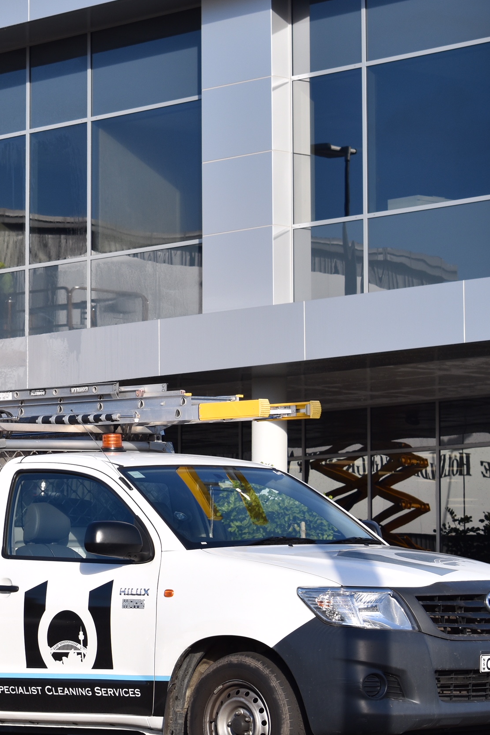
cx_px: -24
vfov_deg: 13.1
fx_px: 3205
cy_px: 394
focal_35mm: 157
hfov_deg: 8.7
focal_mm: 58
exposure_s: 1/400
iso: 200
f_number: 9
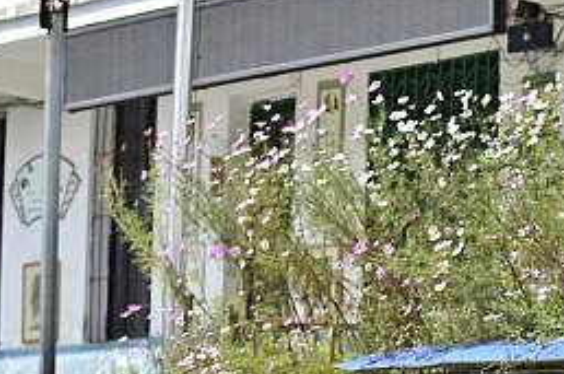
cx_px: 684
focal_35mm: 233
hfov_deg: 8.7
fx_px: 3644
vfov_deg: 5.8
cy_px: 582
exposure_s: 1/800
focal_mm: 50
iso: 100
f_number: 4.5
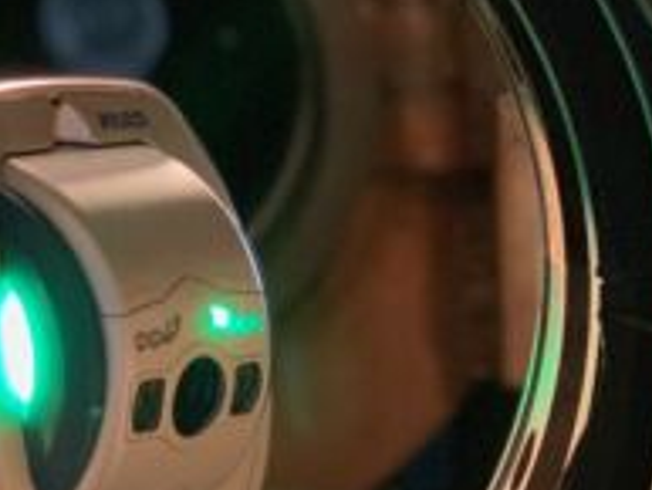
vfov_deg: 7.6
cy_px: 406
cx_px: 182
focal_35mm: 194
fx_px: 3656
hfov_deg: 10.2
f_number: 2.4
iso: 640
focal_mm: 6
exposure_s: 1/30
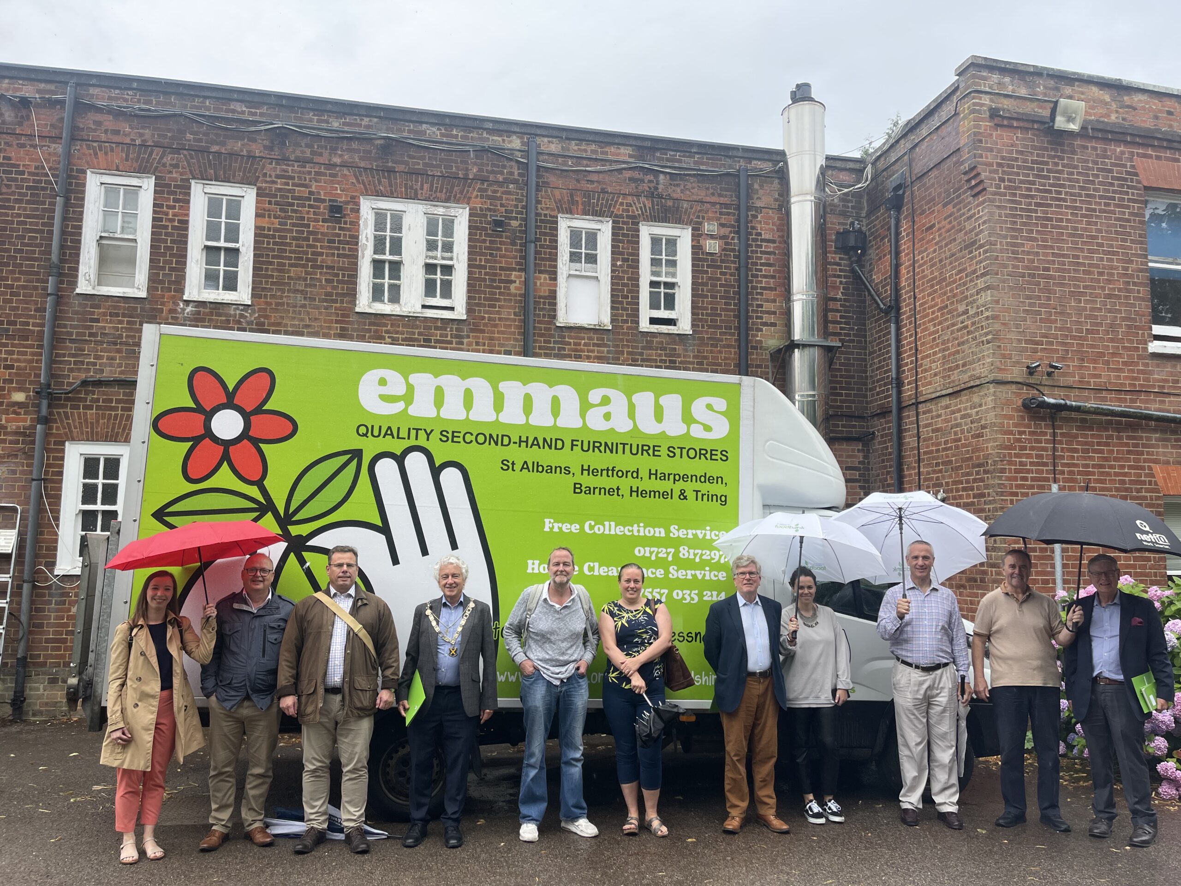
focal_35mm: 26
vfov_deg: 53.1
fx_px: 887
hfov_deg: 67.3
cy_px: 443
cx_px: 590
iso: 32
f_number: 1.6
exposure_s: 1/704
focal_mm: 5.1
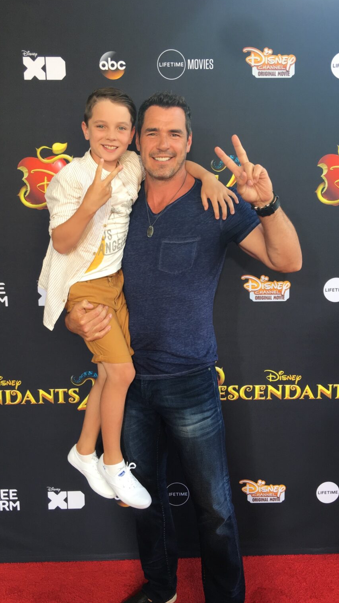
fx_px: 512
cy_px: 300
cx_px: 143
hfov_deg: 36.6
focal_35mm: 32
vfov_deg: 61.0
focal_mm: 4.15
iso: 40
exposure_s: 1/120
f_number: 2.2
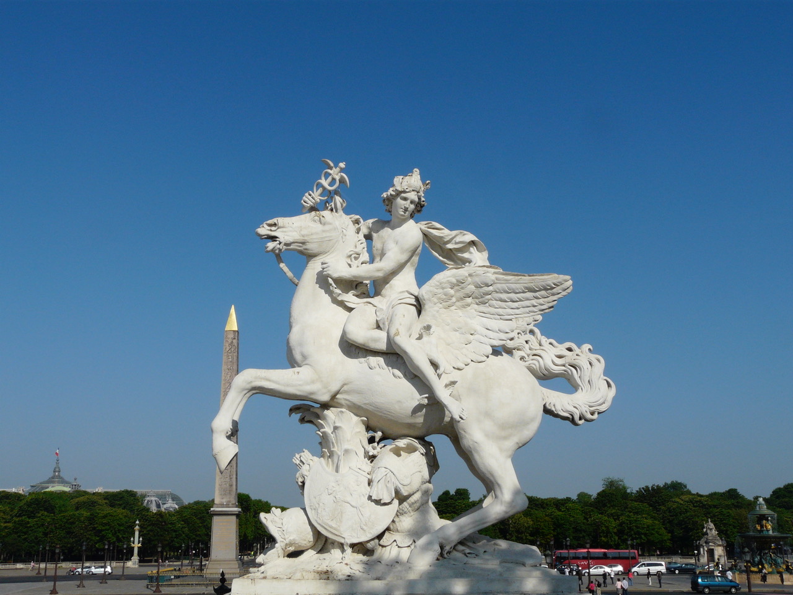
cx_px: 396
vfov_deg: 34.3
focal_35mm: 42
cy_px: 298
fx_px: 962
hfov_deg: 44.8
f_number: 8
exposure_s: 1/640
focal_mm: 6.8
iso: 100
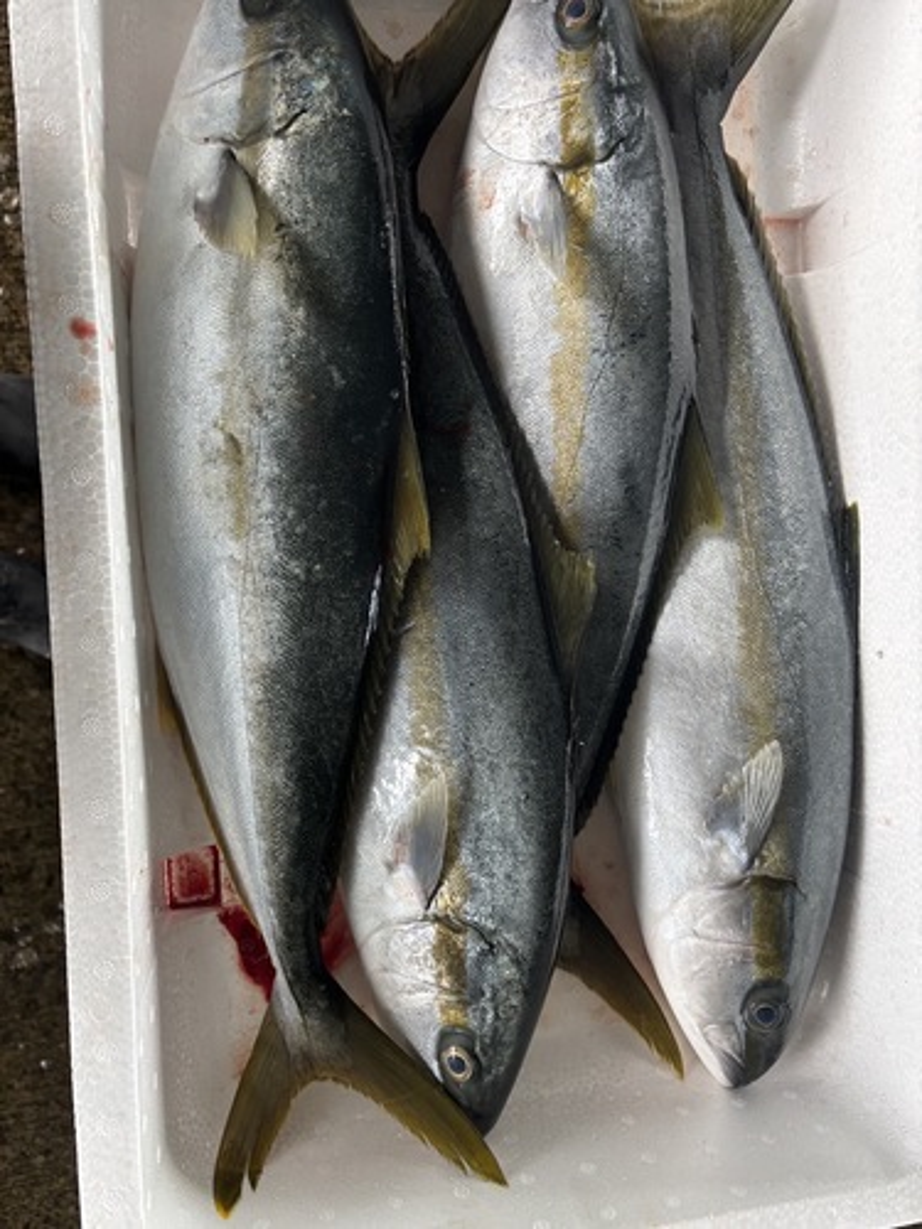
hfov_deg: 53.1
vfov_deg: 67.3
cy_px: 614
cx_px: 461
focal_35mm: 26
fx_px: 923
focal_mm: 5.96
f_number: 1.6
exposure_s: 1/68
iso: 125
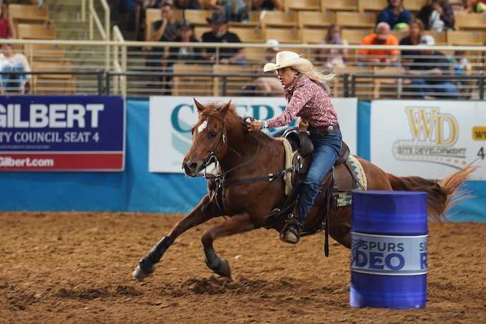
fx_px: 4737
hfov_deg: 5.9
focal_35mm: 351
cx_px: 292
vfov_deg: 3.9
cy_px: 124
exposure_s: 1/200
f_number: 3.2
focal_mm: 198
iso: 1600
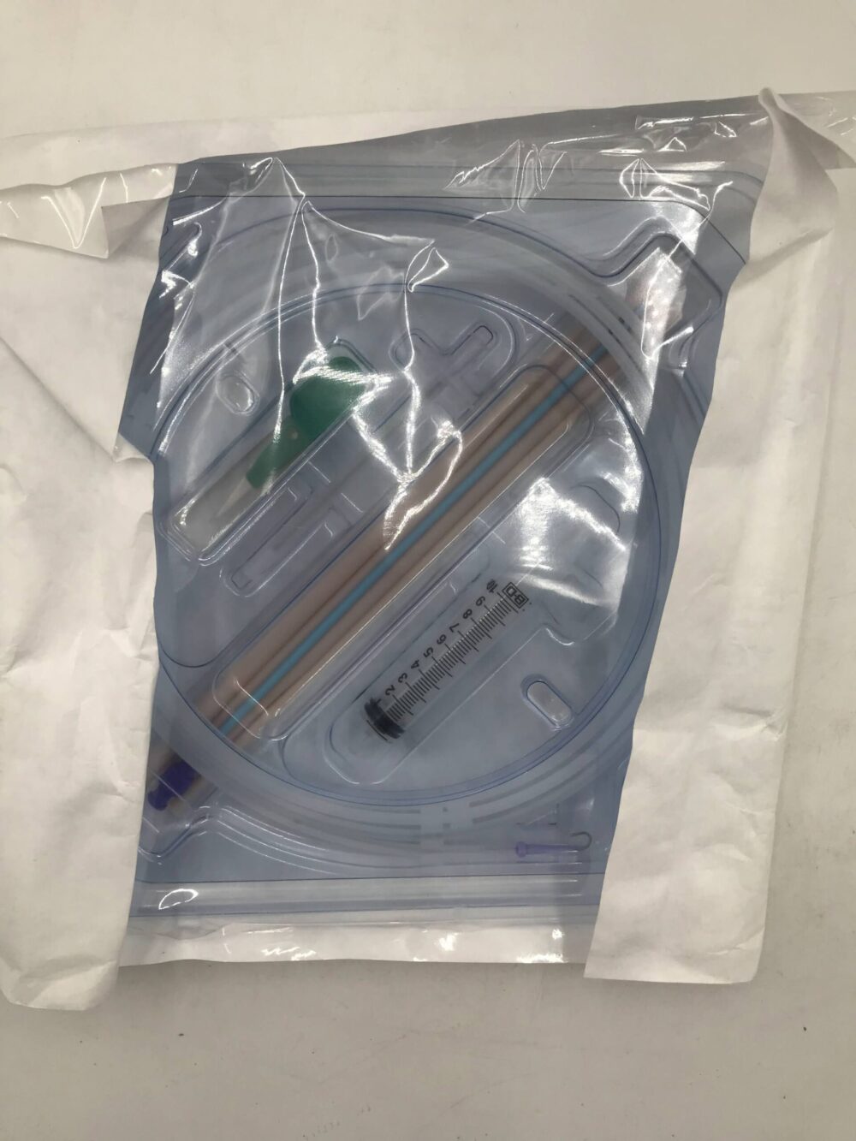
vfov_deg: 63.4
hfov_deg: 49.8
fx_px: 923
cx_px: 428
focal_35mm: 28
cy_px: 570
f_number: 1.8
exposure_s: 1/248
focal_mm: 3.99
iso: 20
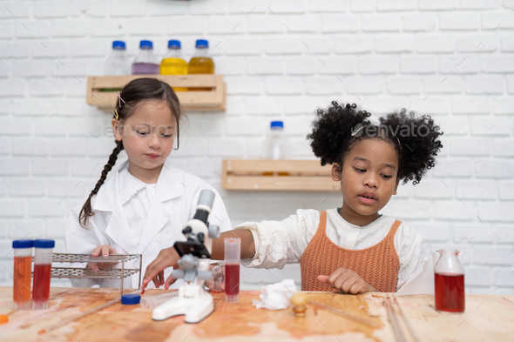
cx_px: 257
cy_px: 171
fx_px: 500
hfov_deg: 54.4
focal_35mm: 35
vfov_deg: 37.8
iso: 320
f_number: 1.4
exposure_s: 1/500
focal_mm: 35
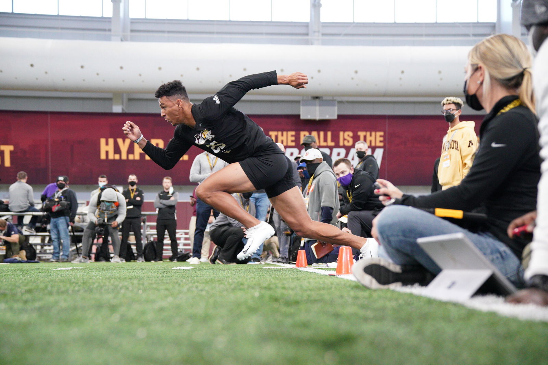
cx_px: 274
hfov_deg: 41.9
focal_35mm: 47
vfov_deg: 28.6
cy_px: 182
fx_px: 715
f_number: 2.8
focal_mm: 47
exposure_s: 1/1000
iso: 8000
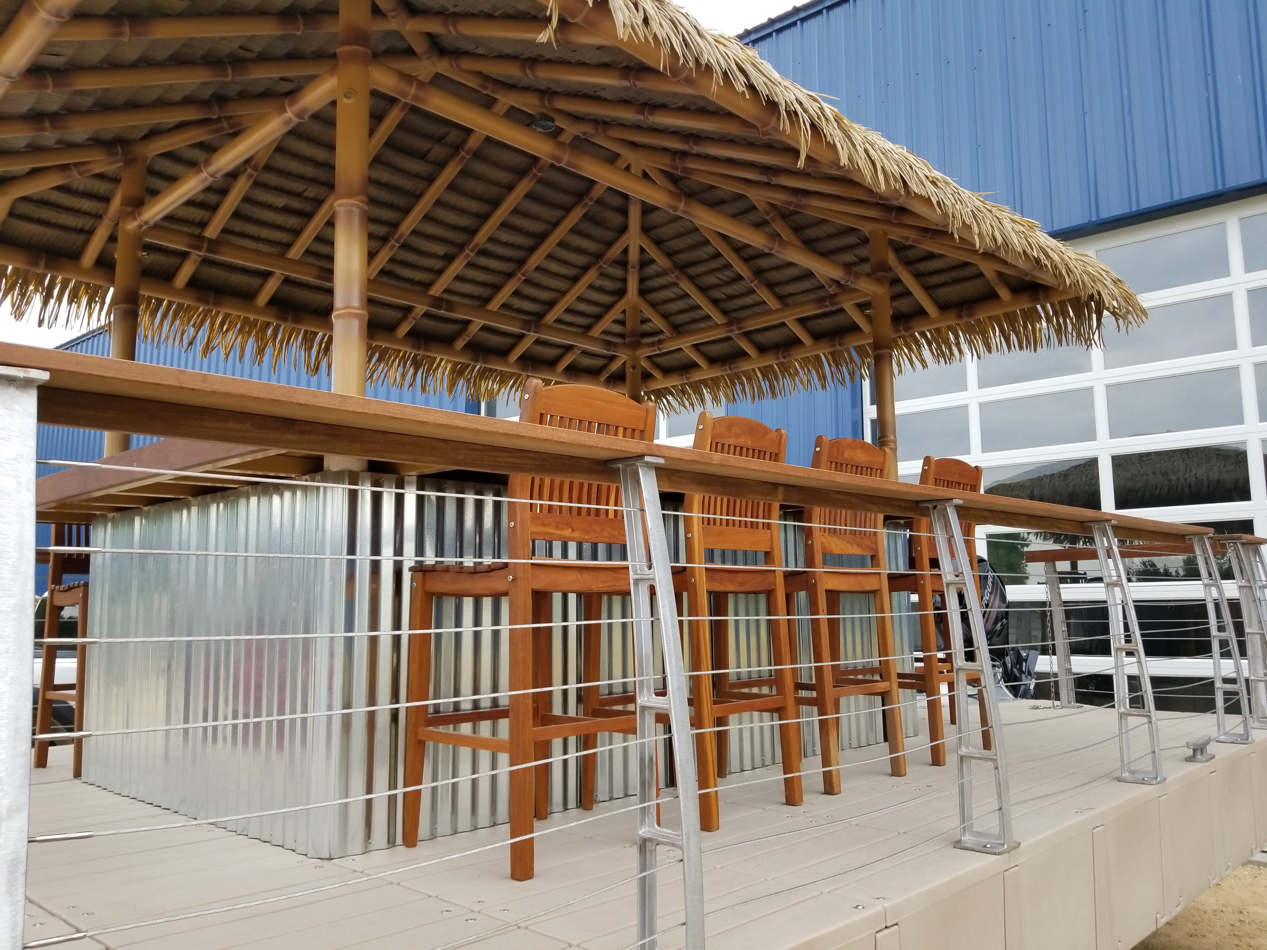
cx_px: 634
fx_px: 952
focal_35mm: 26
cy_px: 475
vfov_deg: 53.1
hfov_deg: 67.3
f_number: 1.7
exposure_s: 1/172
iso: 50
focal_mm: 4.25
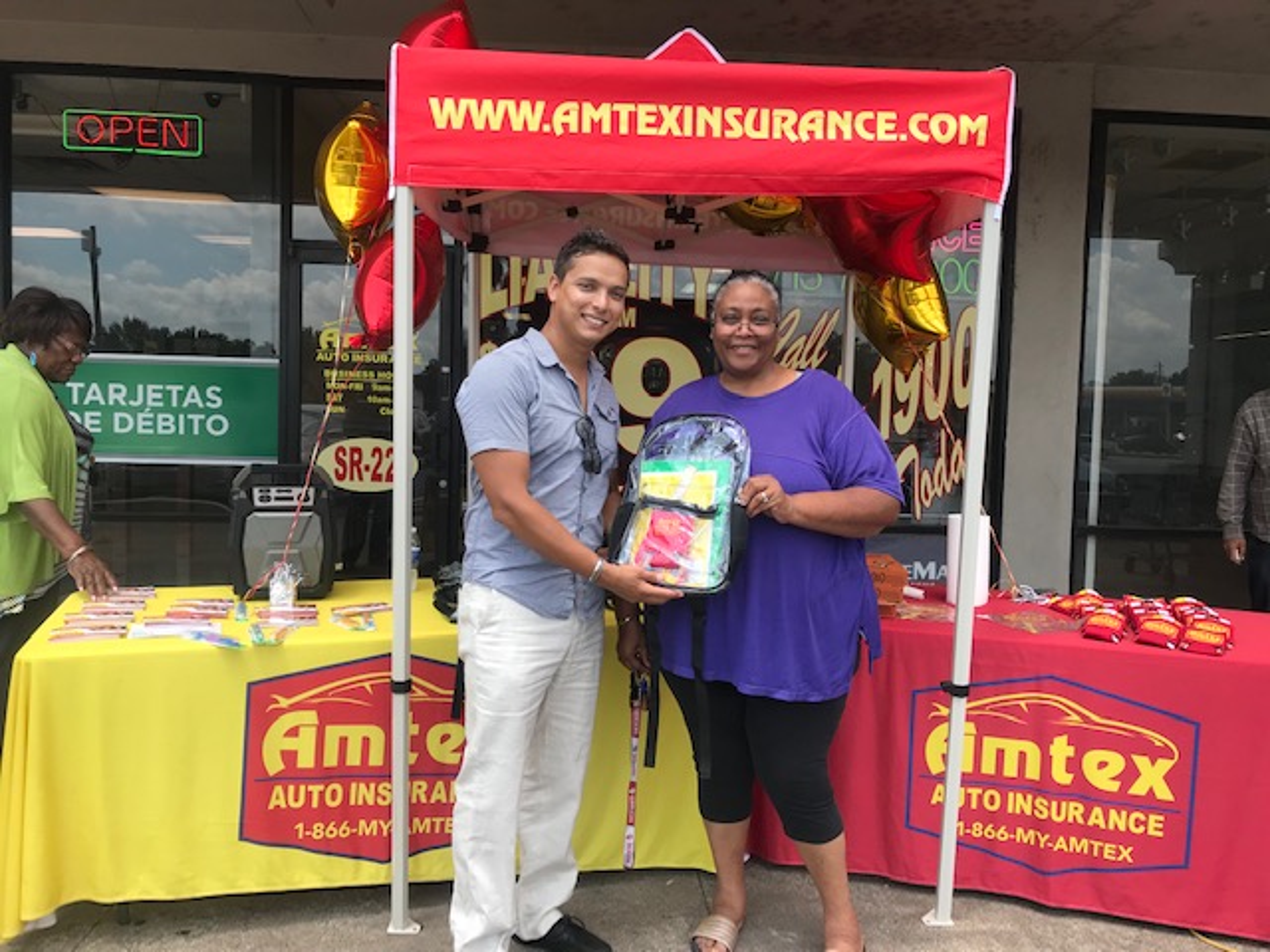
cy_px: 476
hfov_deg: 63.4
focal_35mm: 28
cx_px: 635
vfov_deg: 49.7
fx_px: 1027
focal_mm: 3.99
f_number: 1.8
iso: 20
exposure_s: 1/958
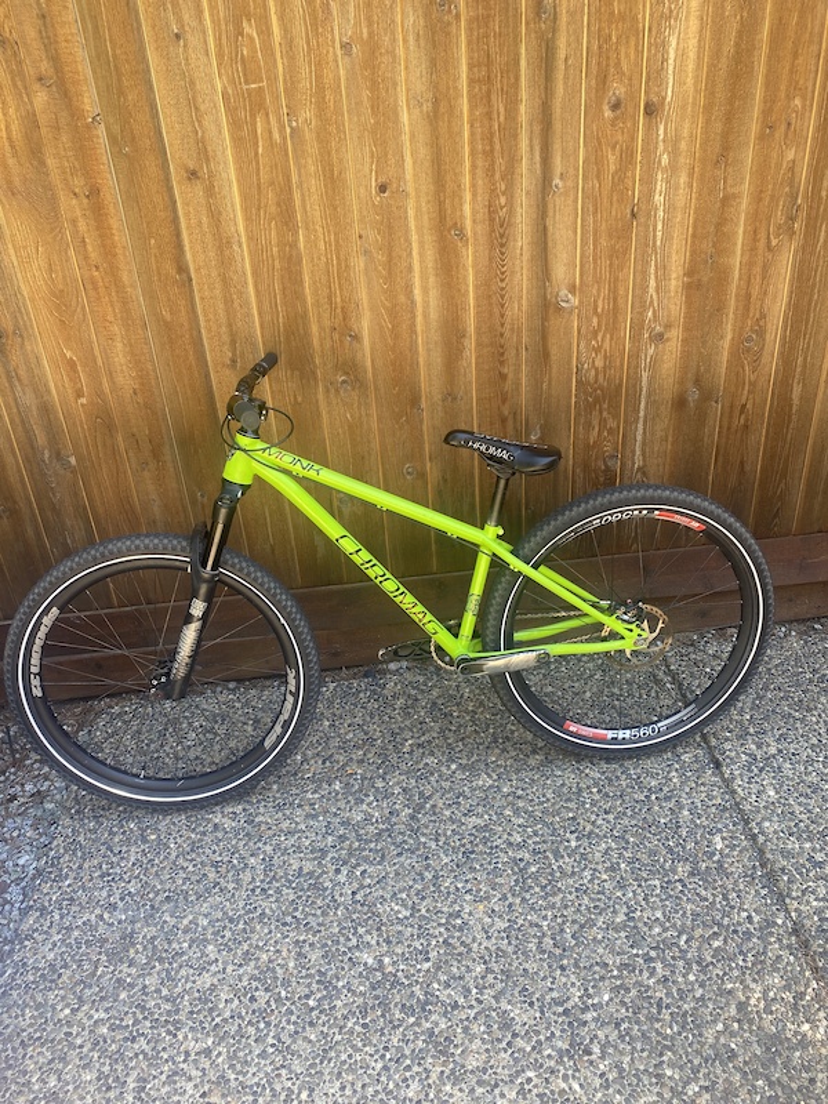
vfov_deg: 67.3
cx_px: 414
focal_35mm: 26
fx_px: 829
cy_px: 552
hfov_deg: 53.1
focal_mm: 4.25
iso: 40
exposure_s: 1/121
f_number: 1.8
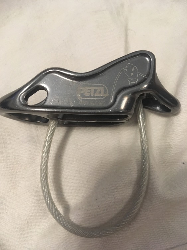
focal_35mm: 29
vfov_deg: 61.6
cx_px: 94
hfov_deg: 48.3
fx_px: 209
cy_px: 125
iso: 250
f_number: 2.2
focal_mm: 4.15
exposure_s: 1/15
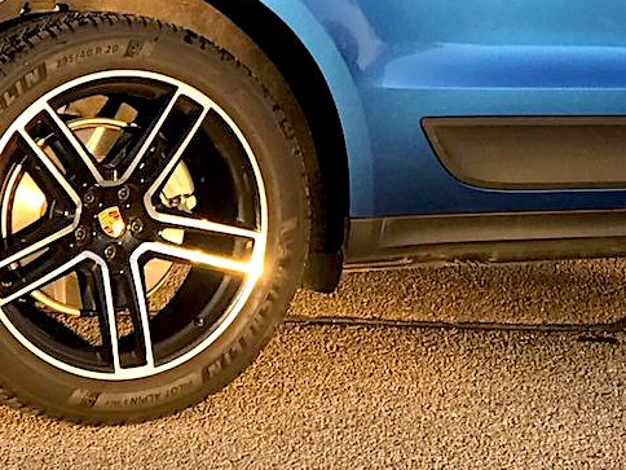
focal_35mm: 226
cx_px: 552
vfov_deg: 6.5
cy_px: -173
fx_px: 4087
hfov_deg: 8.7
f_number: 2.8
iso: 32
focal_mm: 6.6
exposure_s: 1/244
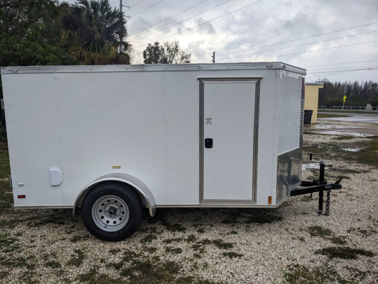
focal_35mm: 27
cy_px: 142
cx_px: 189
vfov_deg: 51.4
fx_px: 295
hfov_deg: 65.3
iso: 60
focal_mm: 4.38
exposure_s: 1/2132
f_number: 1.73
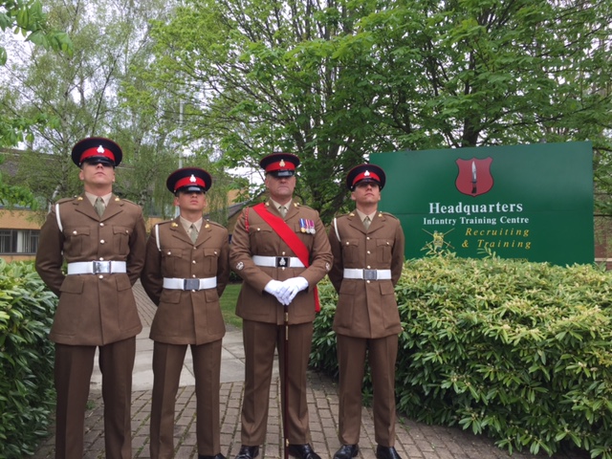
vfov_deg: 48.2
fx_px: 513
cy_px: 230
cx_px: 306
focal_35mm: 29
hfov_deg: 61.7
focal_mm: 4.15
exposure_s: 1/233
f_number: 2.2
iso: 32
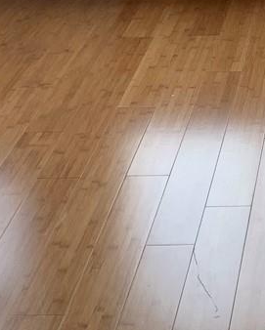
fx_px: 1175
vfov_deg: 15.1
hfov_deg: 12.3
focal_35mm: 120
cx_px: 381
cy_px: -124
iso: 25
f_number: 1.8
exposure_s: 1/217
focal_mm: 4.25
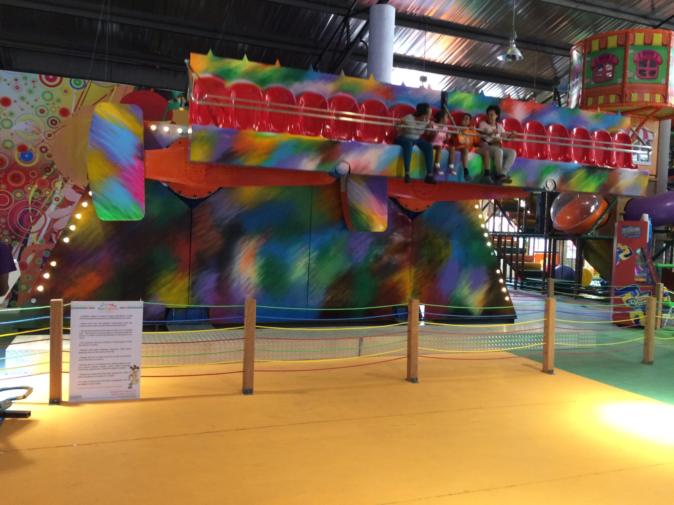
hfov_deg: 61.7
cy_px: 252
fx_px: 565
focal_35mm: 29
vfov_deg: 48.2
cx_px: 337
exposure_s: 1/33
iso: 250
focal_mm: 4.15
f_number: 2.2
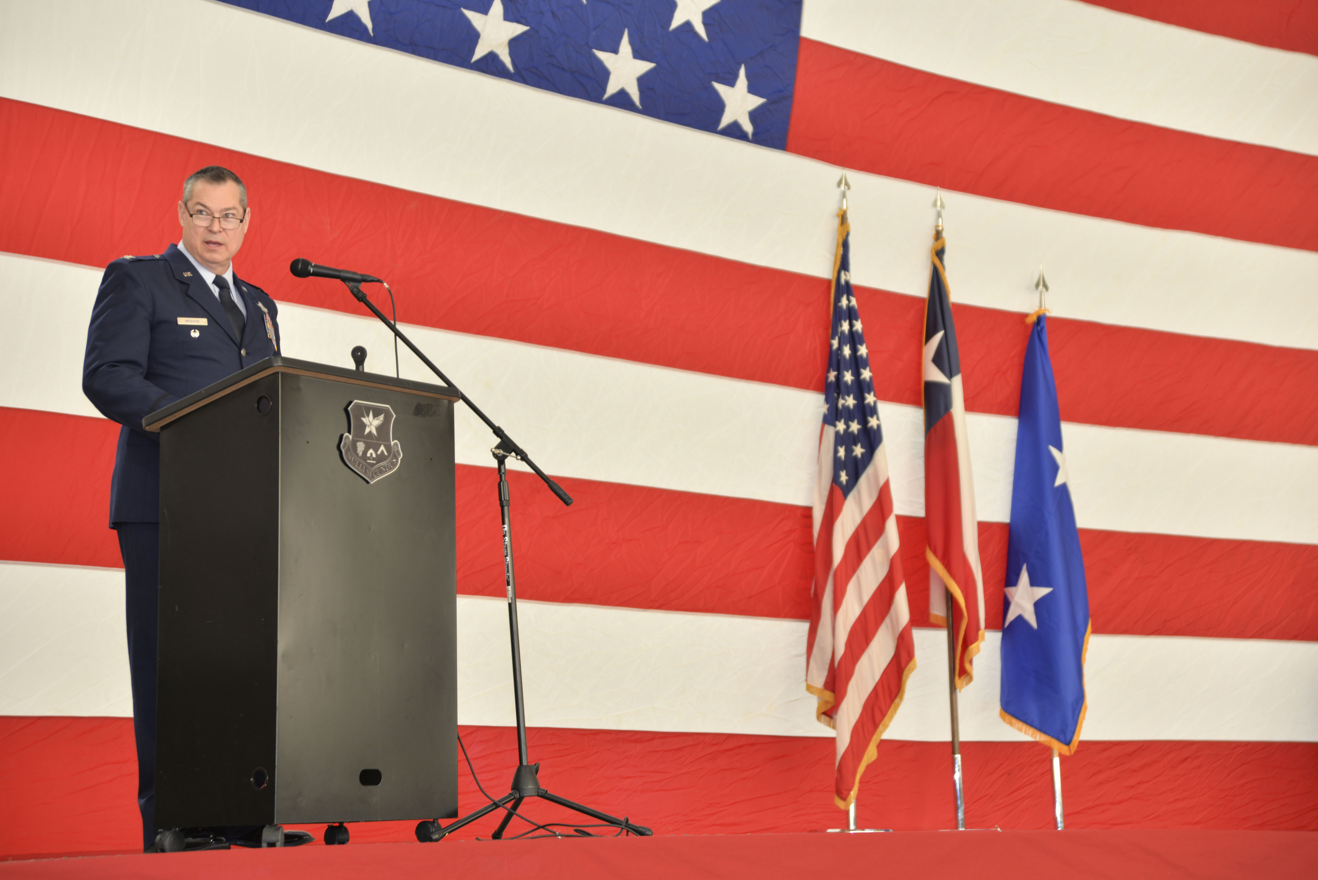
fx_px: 2564
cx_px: 659
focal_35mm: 70
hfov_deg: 28.8
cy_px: 440
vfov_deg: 19.5
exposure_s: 1/60
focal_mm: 70
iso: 320
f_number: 4
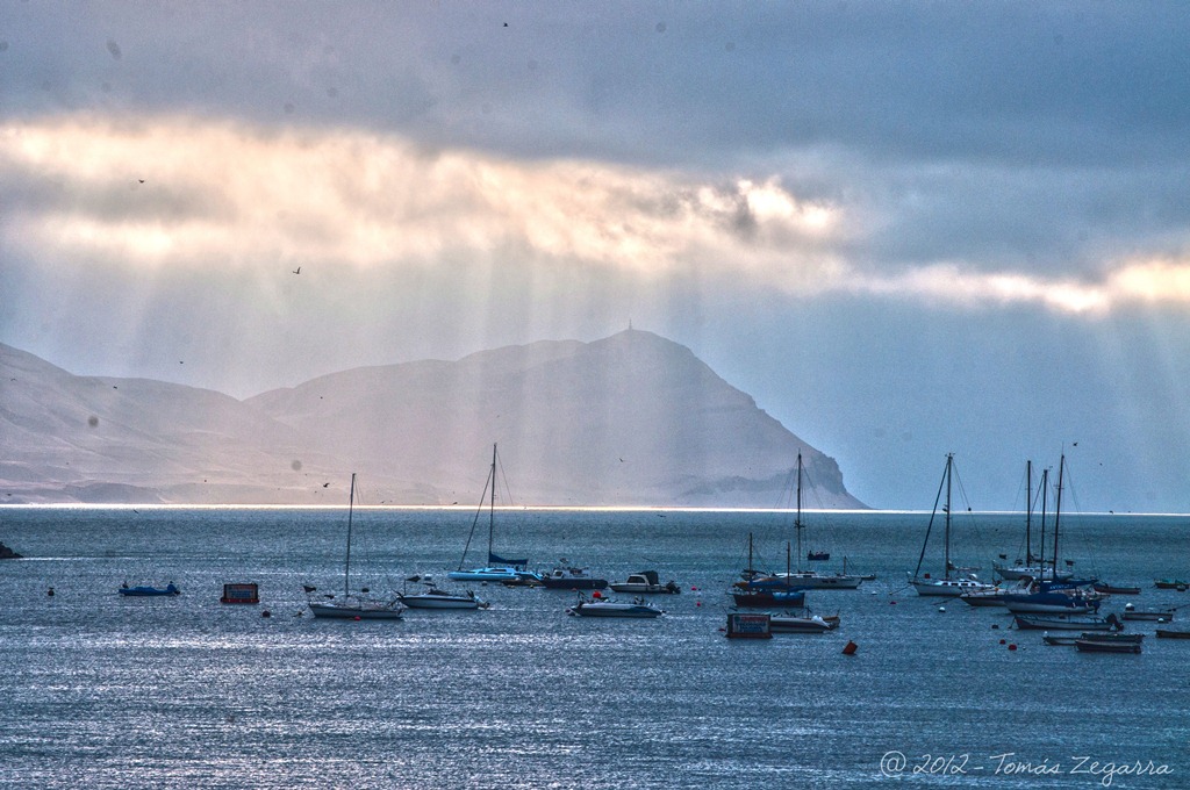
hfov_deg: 11.4
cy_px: 395
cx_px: 595
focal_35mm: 180
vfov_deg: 7.6
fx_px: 5942
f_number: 13
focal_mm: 120
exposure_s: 1/250
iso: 200
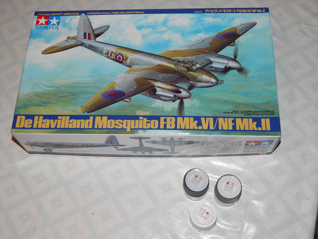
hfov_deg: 38.9
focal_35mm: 49
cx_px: 159
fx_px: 450
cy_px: 120
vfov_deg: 29.7
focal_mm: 8.6
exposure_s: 1/30
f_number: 7.4
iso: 200
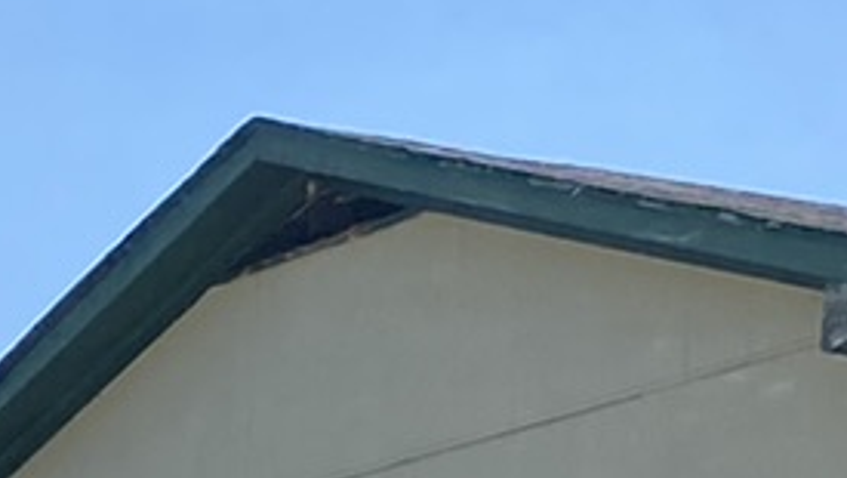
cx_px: -1395
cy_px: 1715
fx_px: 4741
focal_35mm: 211
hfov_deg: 8.9
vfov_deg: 5.3
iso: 32
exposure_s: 1/2513
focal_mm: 4.25
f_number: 1.8
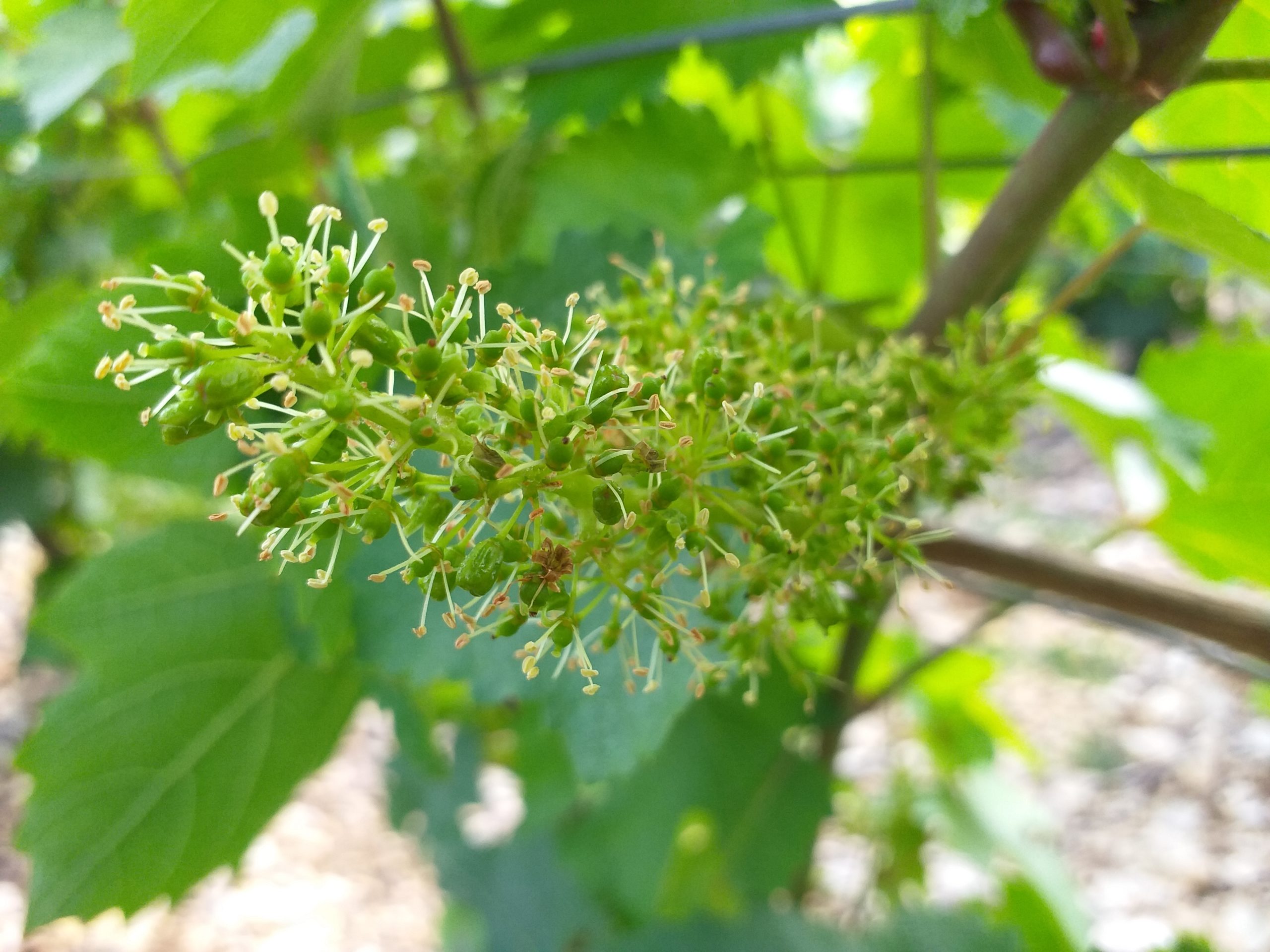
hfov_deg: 67.3
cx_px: 635
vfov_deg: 53.1
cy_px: 476
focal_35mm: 26
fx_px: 954
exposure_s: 1/100
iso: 50
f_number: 1.9
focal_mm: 3.6
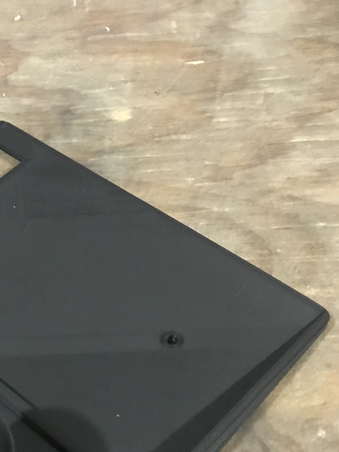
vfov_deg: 32.4
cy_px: 305
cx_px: 3
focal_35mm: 59
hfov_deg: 23.8
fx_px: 770
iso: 100
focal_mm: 3.99
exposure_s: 1/6
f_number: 1.8
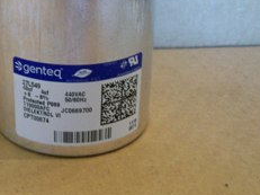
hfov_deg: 29.0
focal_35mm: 66
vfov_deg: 21.7
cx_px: 72
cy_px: 20
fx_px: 495
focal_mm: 5.7
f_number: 2.8
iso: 160
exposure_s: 1/8.68
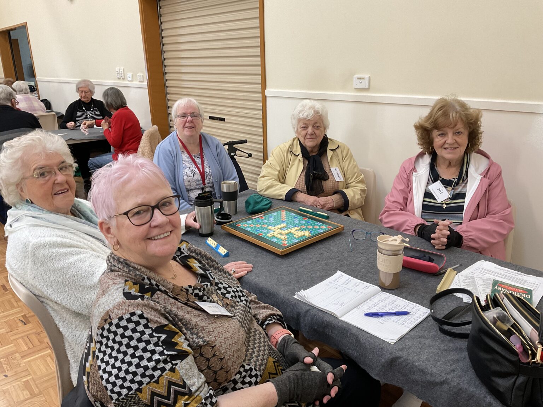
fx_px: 455
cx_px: 272
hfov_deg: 61.7
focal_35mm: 29
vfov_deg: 48.2
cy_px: 204
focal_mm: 3
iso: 80
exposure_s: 1/50
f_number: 1.8
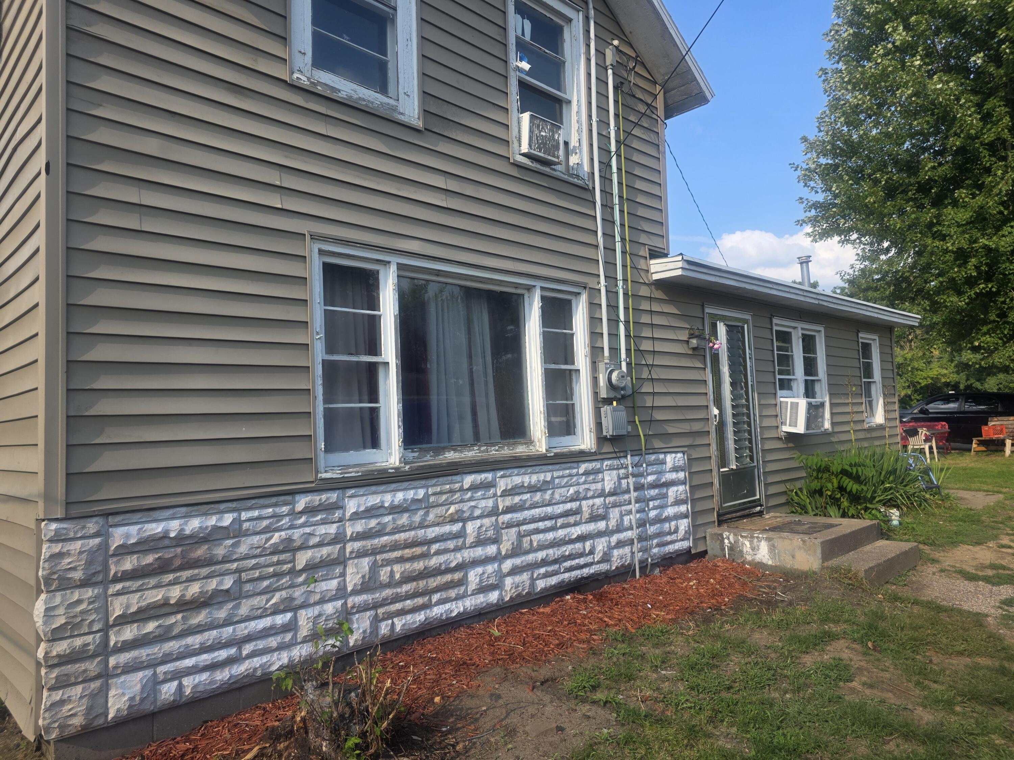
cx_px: 507
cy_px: 380
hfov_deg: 73.9
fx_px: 674
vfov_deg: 58.9
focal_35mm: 23
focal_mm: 6.3
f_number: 1.7
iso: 80
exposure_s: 1/3009
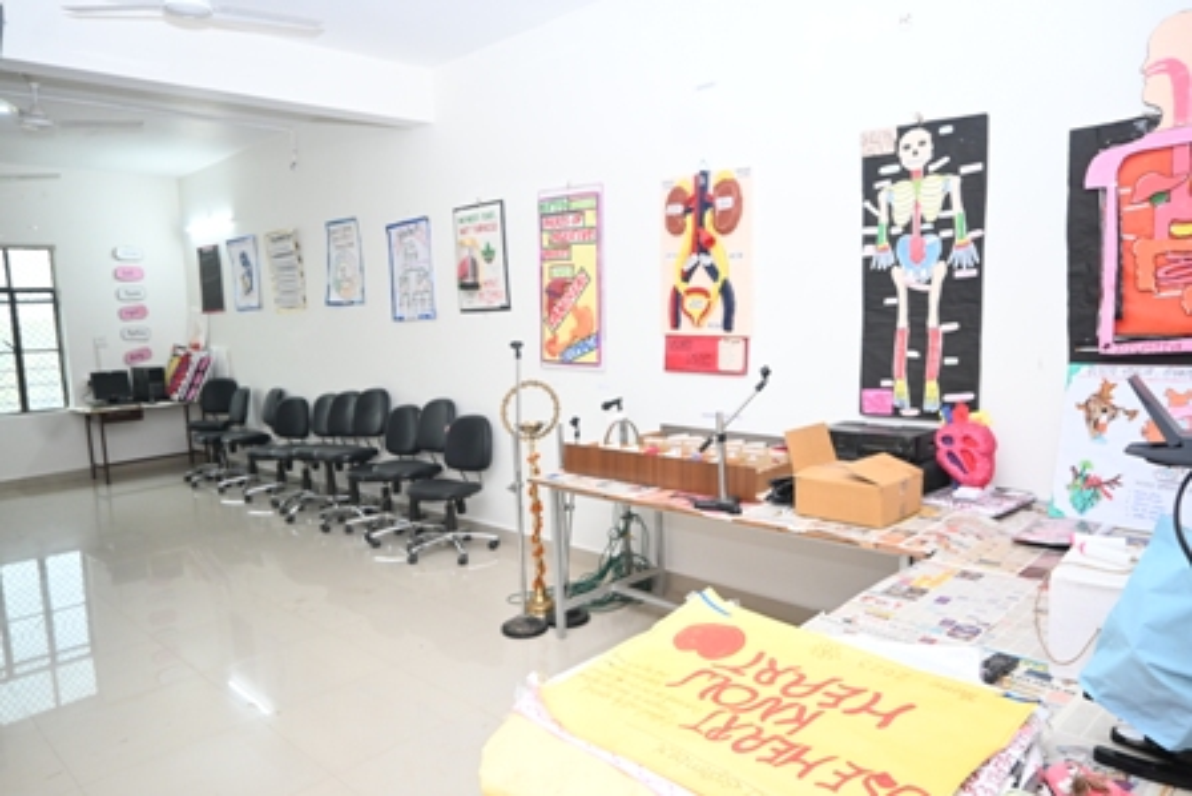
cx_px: 596
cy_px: 398
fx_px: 795
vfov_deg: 53.2
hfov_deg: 73.7
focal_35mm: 24
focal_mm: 16
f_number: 3.5
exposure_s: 1/125
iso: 1250
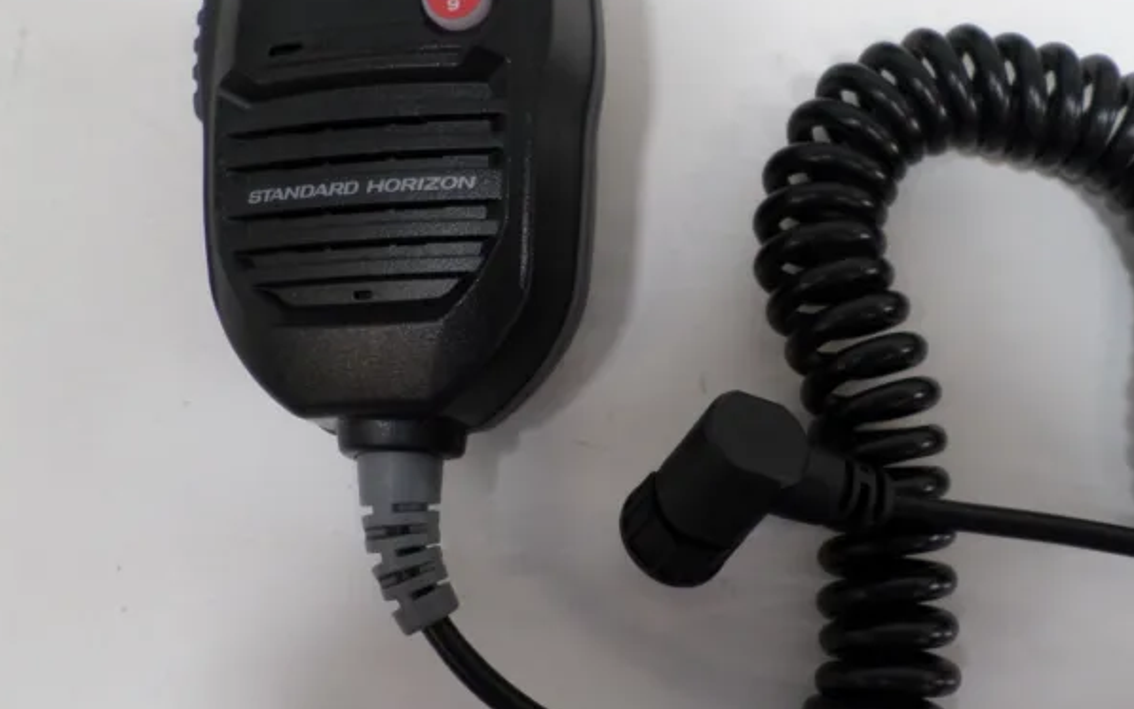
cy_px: 340
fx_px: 1236
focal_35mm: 40
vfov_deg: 32.0
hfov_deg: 48.7
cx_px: 721
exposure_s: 1/30
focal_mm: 4.5
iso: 80
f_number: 2.5
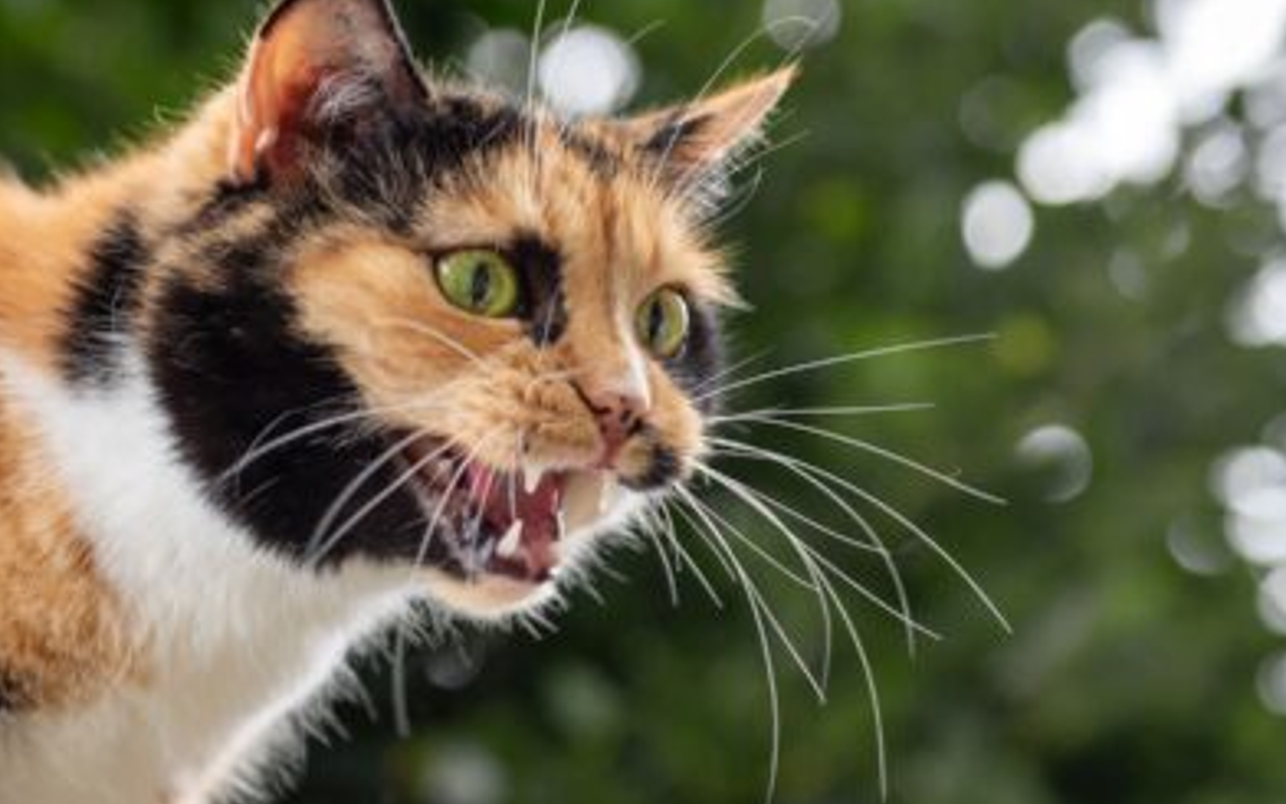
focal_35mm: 50
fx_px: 1752
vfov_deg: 25.8
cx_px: 646
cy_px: 376
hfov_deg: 40.3
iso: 100
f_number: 3.2
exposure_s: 1/125
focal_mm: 48
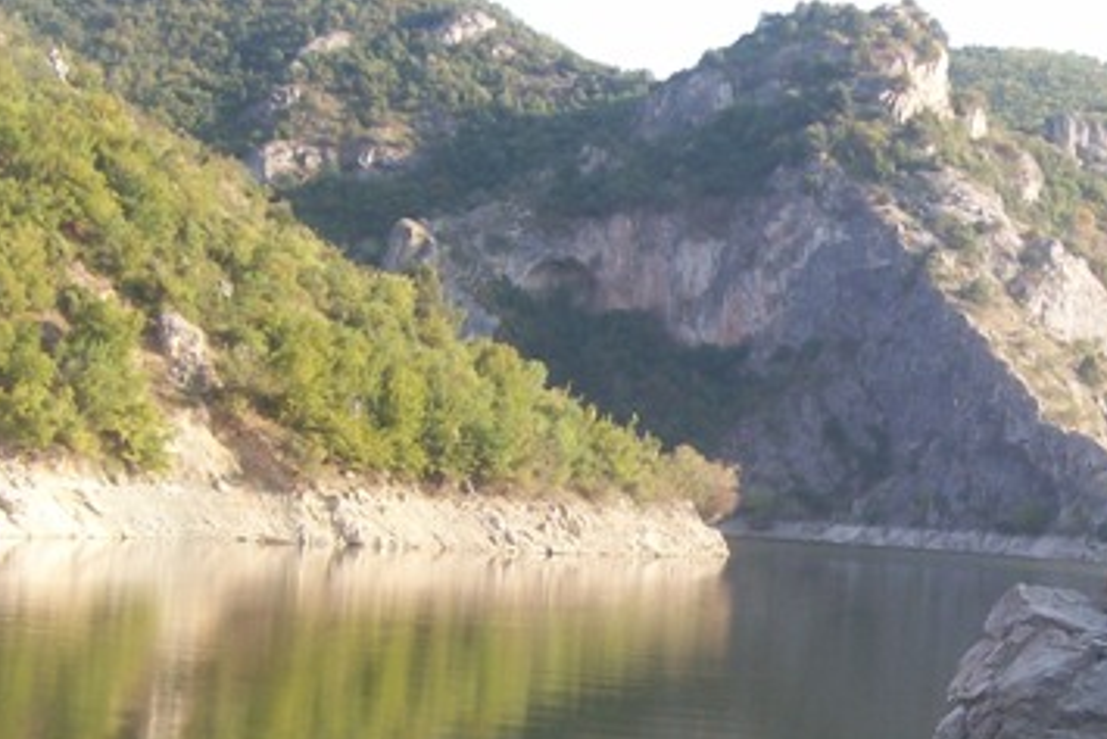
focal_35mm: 82
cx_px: 904
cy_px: 558
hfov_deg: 24.3
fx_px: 2522
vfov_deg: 16.6
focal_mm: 5.8
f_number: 2.8
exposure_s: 1/316
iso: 80
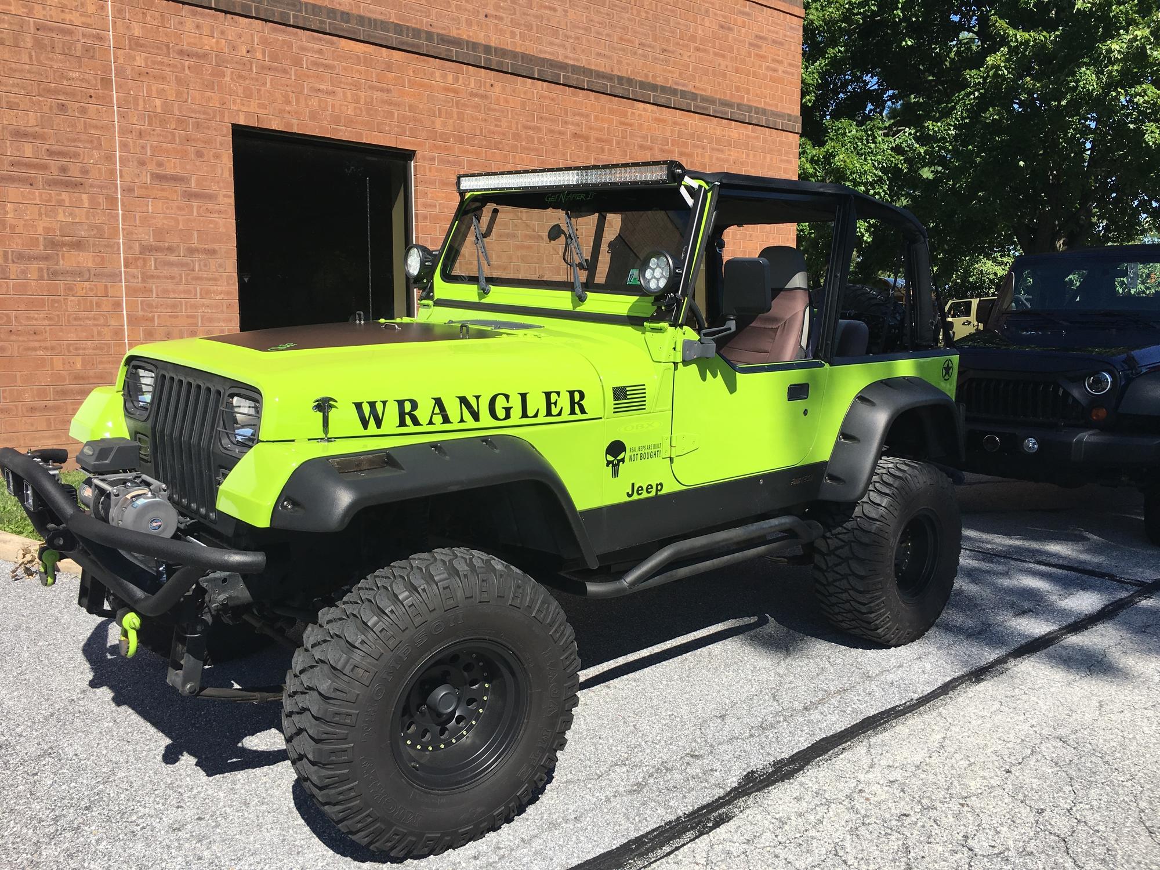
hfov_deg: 61.7
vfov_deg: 48.2
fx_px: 972
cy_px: 435
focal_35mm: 29
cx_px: 580
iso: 25
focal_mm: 4.15
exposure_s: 1/1304
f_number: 2.2
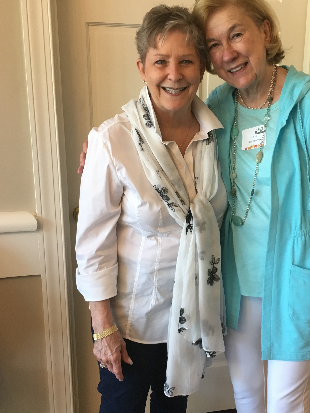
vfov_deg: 44.8
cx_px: 213
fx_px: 502
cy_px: 219
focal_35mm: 42
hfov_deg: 34.0
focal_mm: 4.15
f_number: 2.2
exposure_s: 1/30
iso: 100
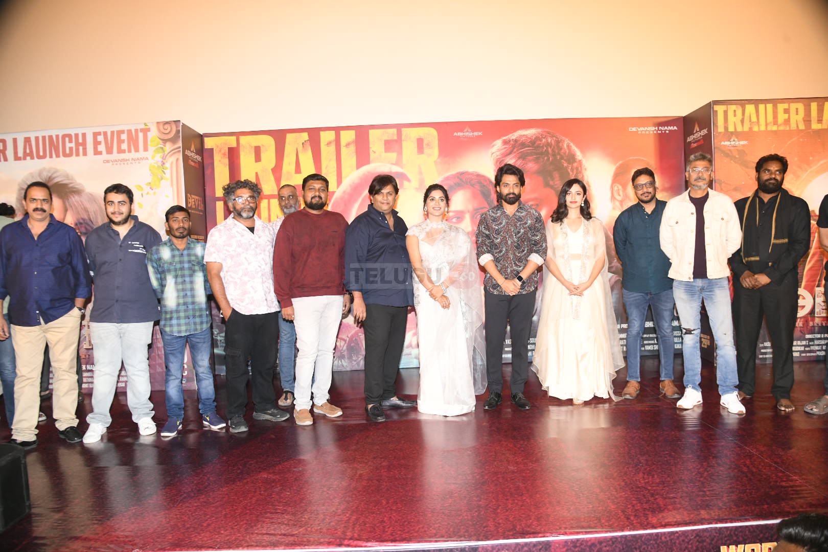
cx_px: 414
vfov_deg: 53.1
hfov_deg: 73.7
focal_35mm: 24
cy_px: 276
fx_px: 552
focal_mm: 24
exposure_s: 1/125
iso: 1600
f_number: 5.6
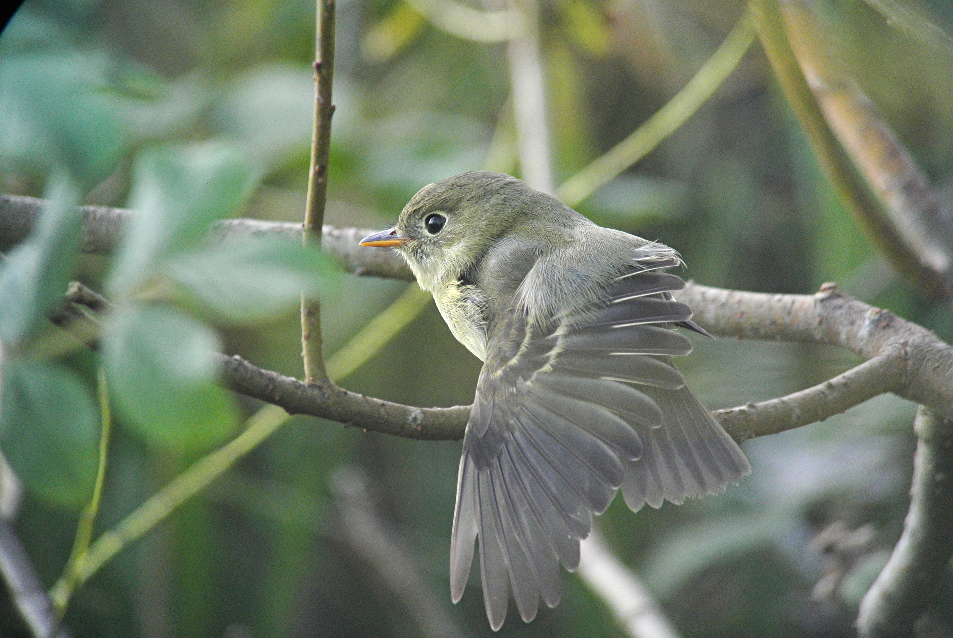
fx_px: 1140
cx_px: 476
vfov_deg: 31.3
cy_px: 319
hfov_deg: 45.4
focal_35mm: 43
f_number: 4.5
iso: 800
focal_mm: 16.1
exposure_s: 1/640
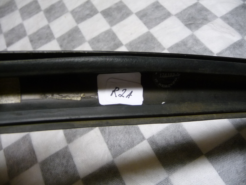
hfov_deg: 63.4
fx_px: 199
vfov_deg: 49.7
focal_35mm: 28
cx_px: 123
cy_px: 92
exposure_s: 1/30
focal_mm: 4.7
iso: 160
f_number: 3.3
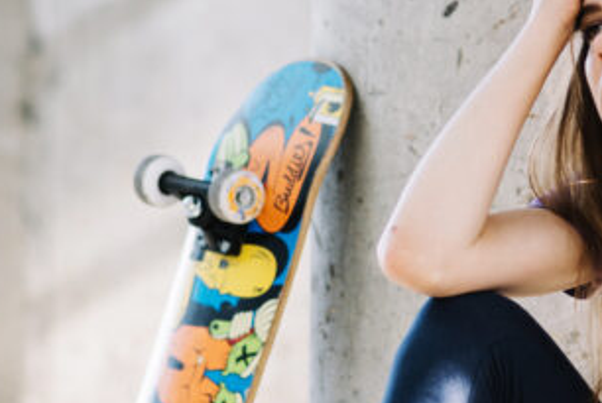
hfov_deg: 7.2
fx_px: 4756
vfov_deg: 4.9
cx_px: 161
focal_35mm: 284
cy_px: 246
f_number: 2.5
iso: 250
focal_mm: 85
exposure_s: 1/320
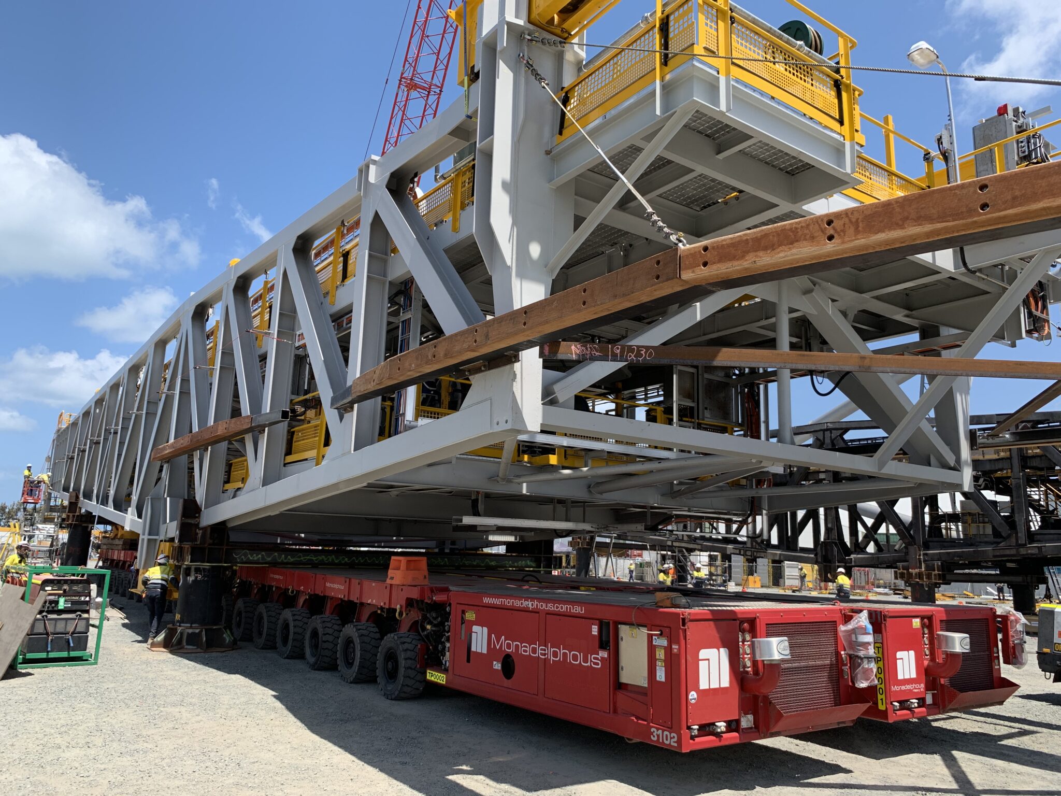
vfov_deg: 53.1
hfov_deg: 67.3
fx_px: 797
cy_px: 398
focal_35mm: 26
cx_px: 530
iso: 25
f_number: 1.8
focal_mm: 4.25
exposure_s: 1/1880
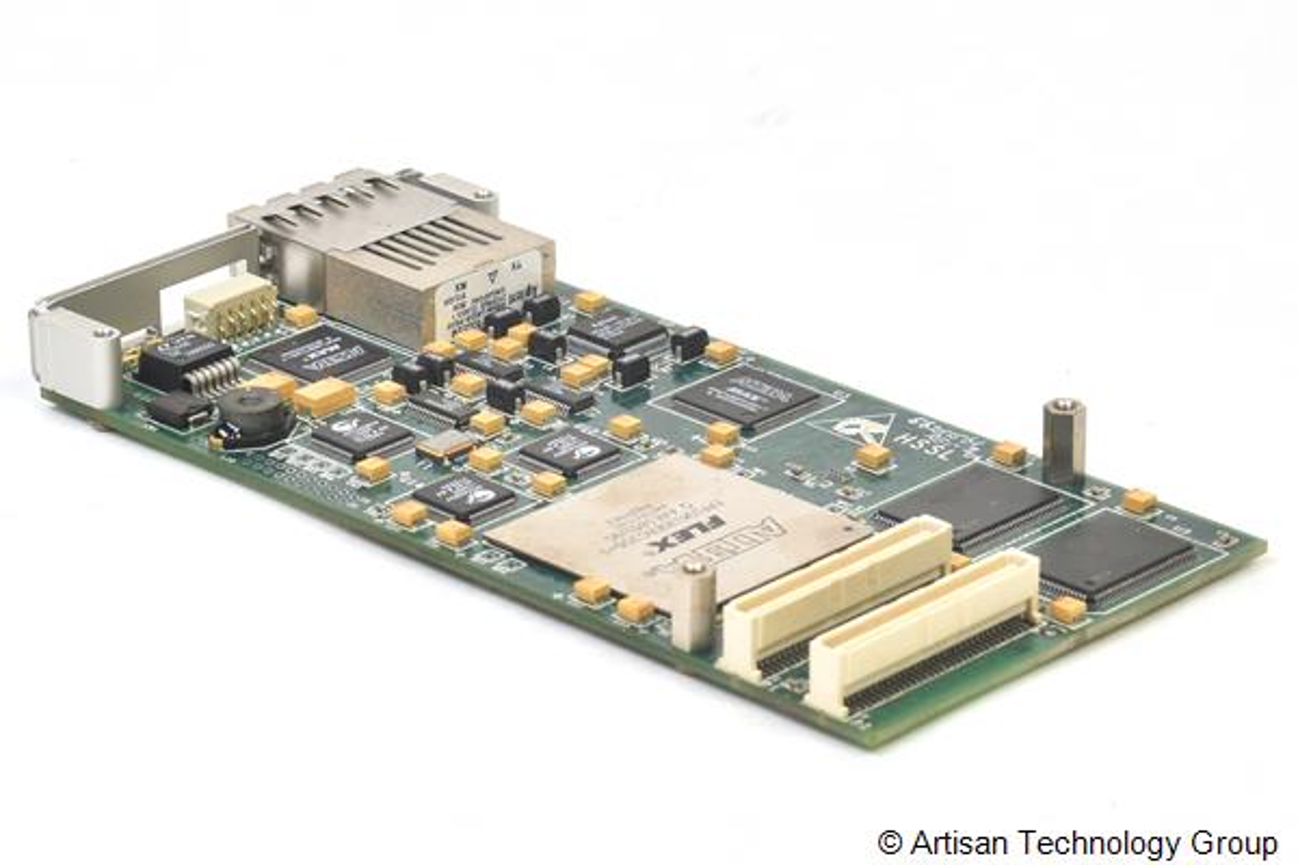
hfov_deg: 24.6
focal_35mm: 82
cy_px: 432
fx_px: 2974
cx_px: 649
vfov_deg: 16.6
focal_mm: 55
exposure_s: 1/200
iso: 200
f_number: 13
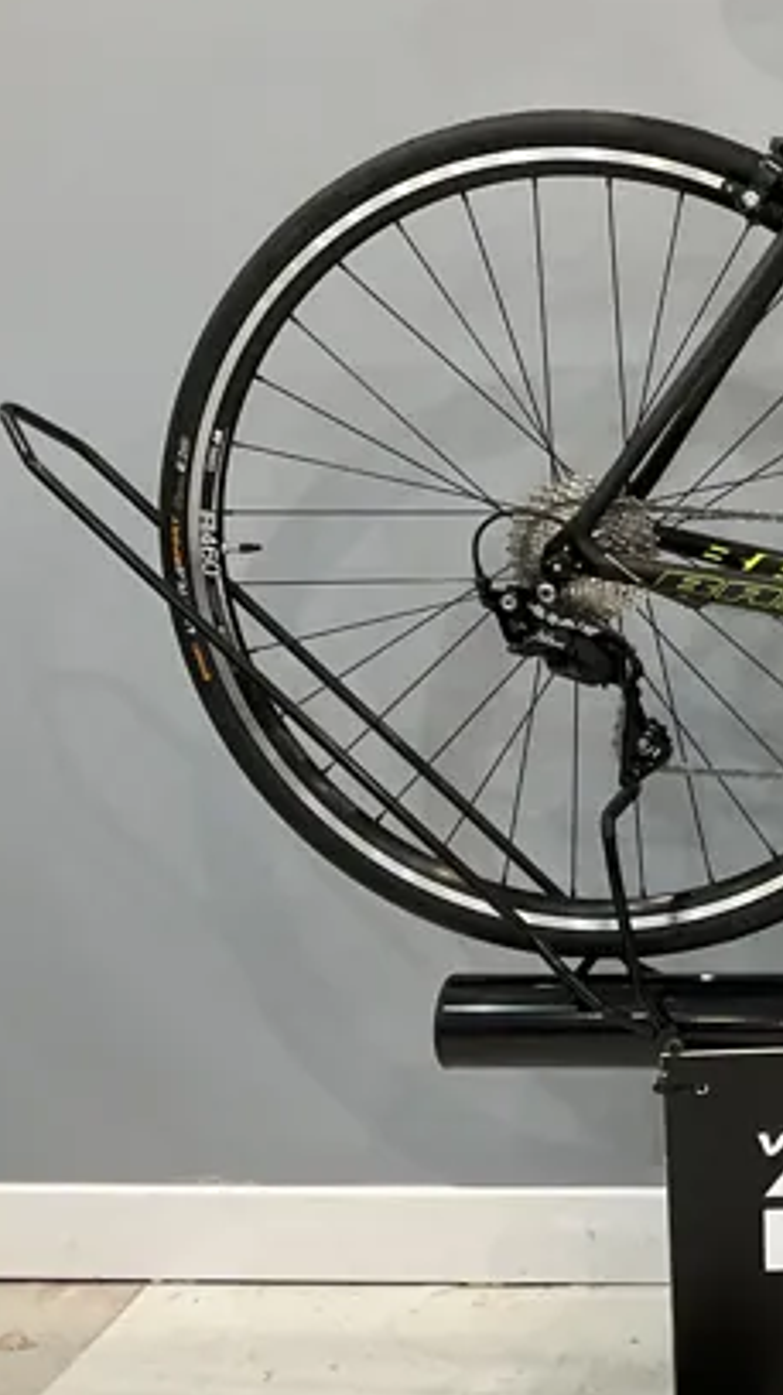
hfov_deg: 17.3
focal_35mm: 62
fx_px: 2292
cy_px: 509
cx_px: 1197
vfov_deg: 33.7
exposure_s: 1/50
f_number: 1.8
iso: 100
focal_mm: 3
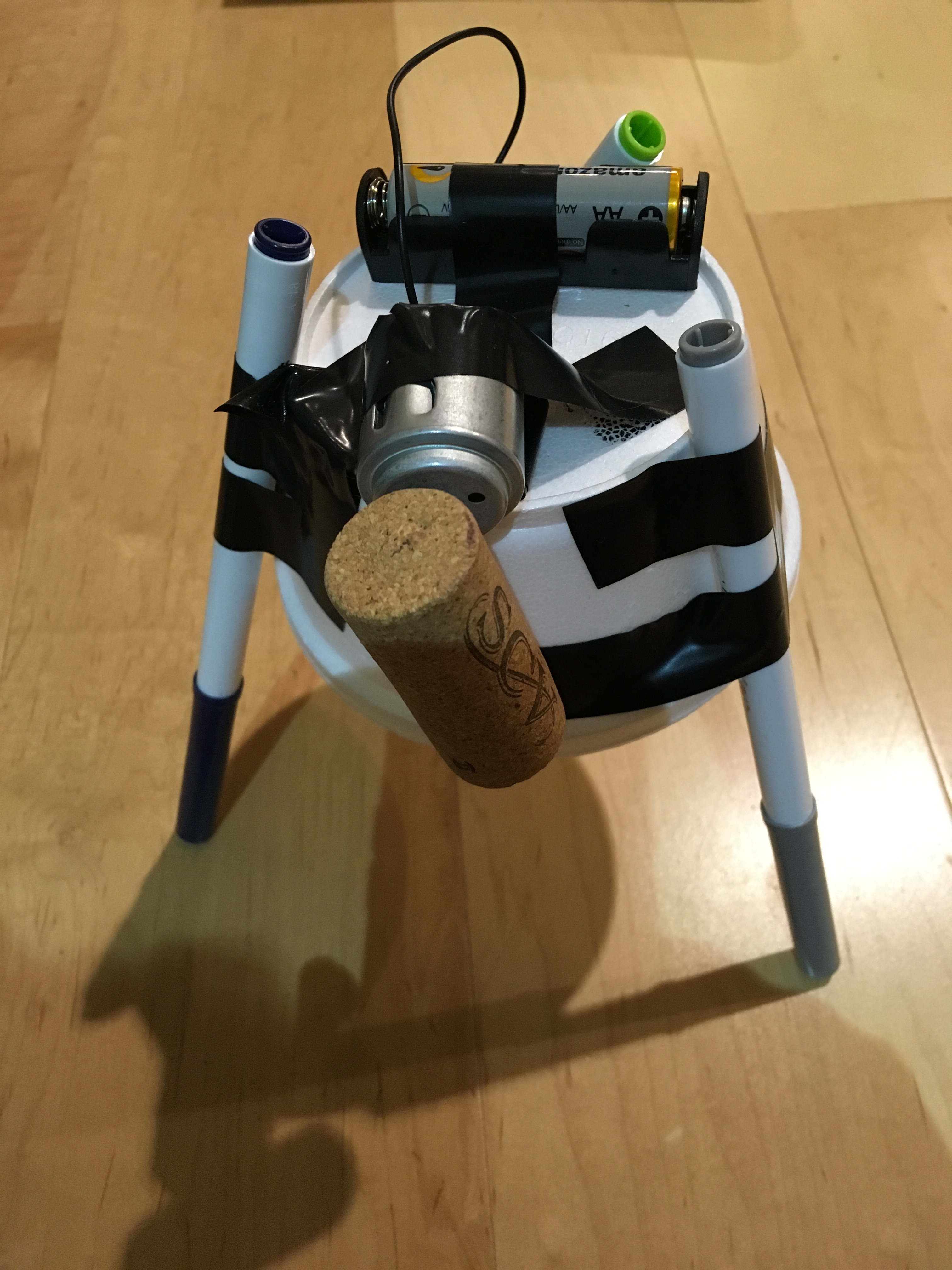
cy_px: 635
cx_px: 476
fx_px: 1063
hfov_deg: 48.2
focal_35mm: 29
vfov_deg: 61.7
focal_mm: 4.15
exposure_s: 1/30
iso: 200
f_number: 2.2
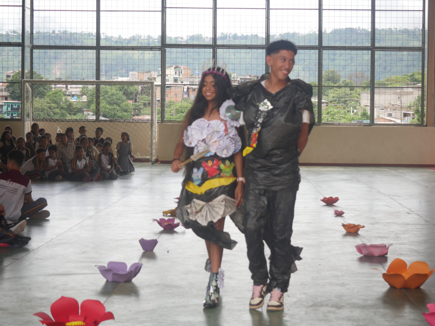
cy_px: 163
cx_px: 218
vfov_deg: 16.4
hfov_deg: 21.8
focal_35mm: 90
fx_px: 1131
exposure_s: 1/250
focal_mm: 45
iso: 200
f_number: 4
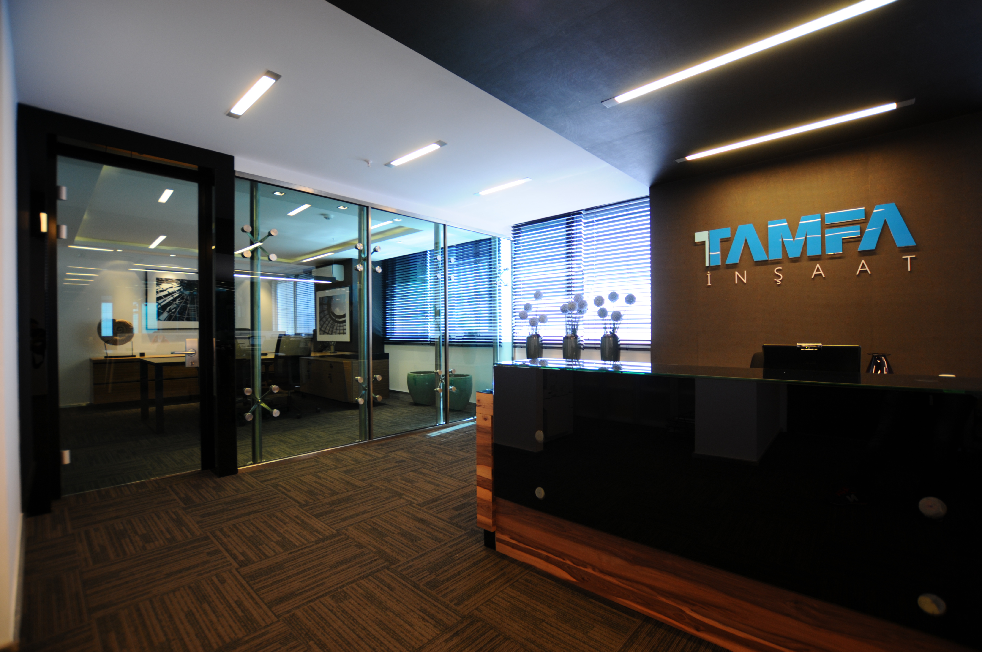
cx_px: 491
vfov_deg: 77.2
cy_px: 326
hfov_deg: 100.5
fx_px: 409
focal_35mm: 15
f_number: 3.5
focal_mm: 10
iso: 200
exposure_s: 1/30
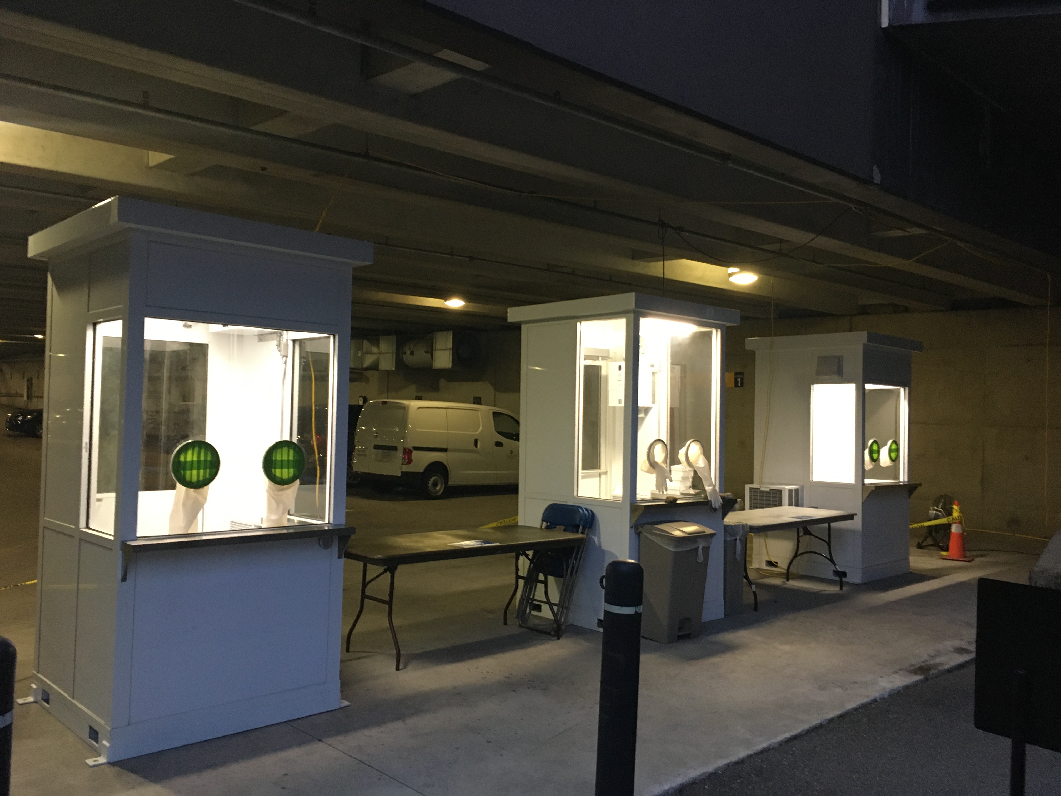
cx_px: 530
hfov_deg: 61.7
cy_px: 398
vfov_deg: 48.2
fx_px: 889
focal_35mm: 29
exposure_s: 1/20
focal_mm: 4.15
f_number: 2.2
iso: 200
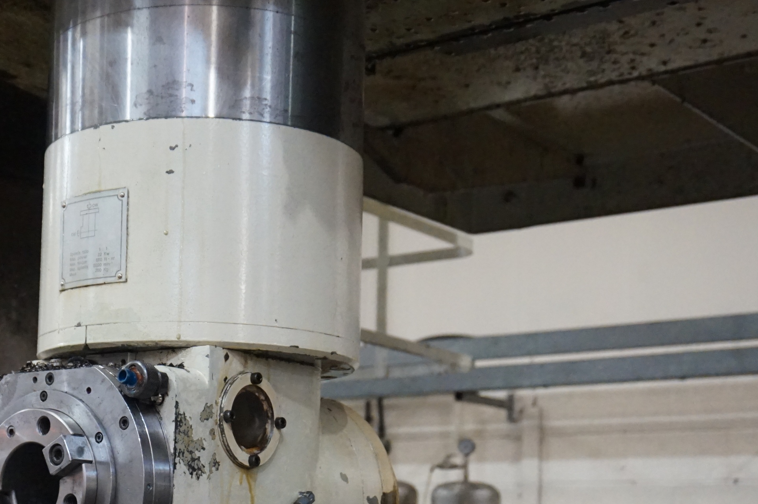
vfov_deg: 20.3
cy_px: 426
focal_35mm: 66
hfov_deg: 30.0
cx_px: 183
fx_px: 1389
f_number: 4.5
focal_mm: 26
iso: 3200
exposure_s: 1/125
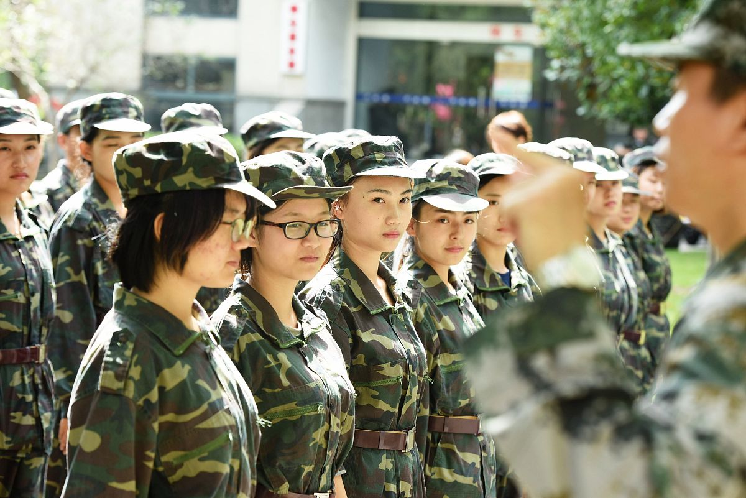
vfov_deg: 13.4
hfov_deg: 20.0
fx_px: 2114
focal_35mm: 102
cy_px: 249
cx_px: 373
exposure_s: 1/200
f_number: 5.6
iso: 400
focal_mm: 102
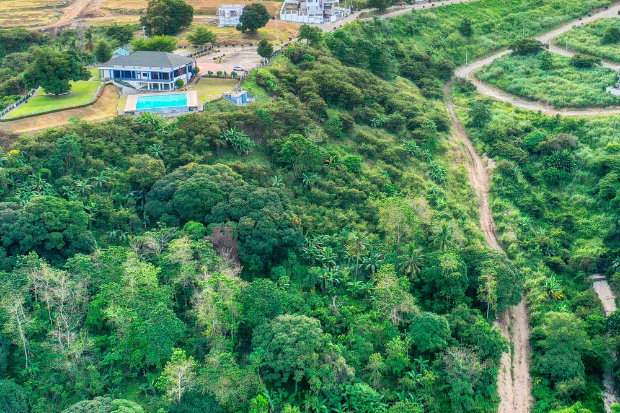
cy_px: 91
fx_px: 965
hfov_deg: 34.0
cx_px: 537
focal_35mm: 56
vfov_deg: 23.9
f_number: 4
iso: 100
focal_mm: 10.26
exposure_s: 1/100
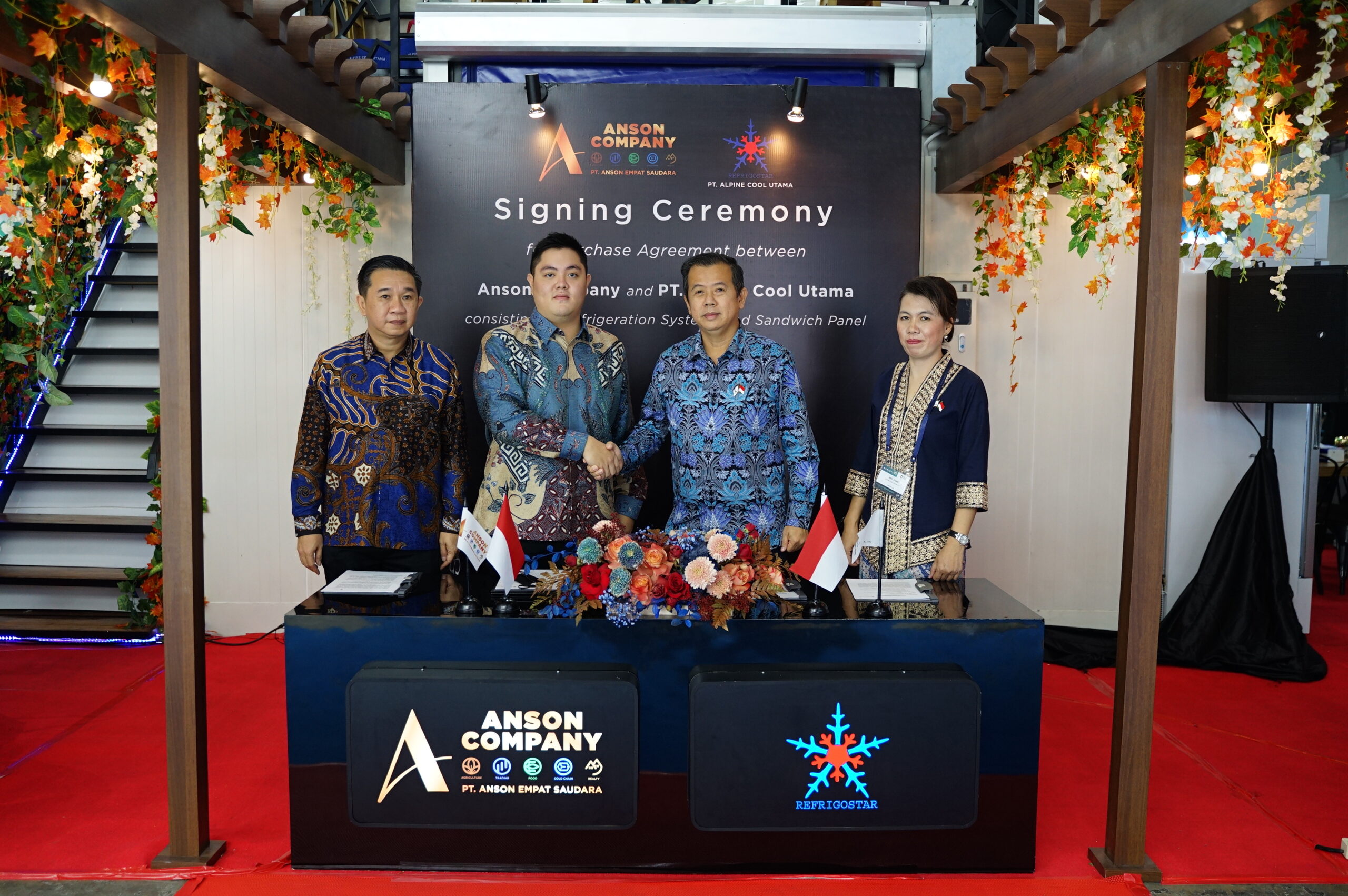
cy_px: 448
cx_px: 674
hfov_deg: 57.3
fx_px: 1235
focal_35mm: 33
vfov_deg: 39.9
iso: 1000
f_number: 2.8
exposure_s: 1/200
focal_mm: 33
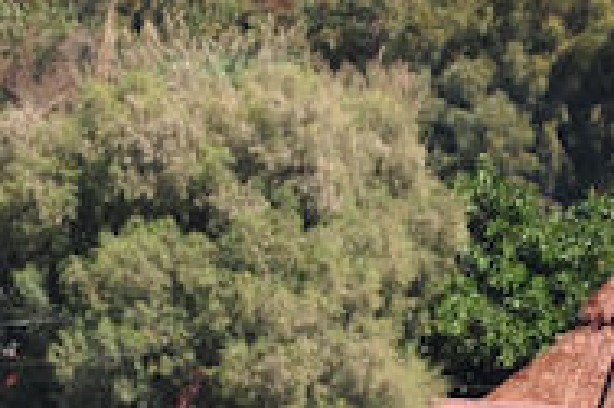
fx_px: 14041
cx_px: 914
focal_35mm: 824
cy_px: 566
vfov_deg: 1.7
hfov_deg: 2.5
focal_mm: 86
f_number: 9
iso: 200
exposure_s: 1/640
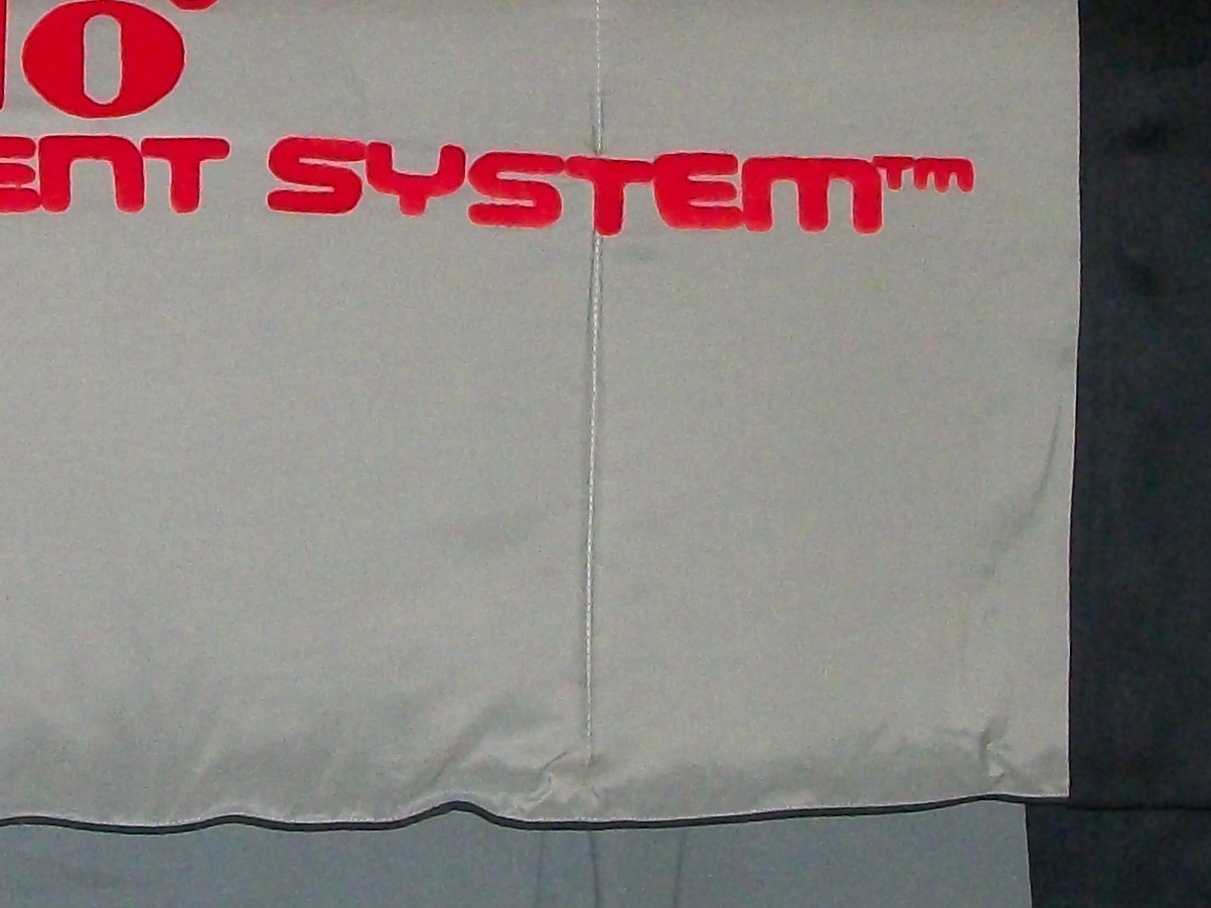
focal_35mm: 133
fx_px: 4652
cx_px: 268
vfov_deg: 11.0
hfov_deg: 14.8
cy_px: -72
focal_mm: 7.1
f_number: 3.2
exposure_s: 1/80
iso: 250
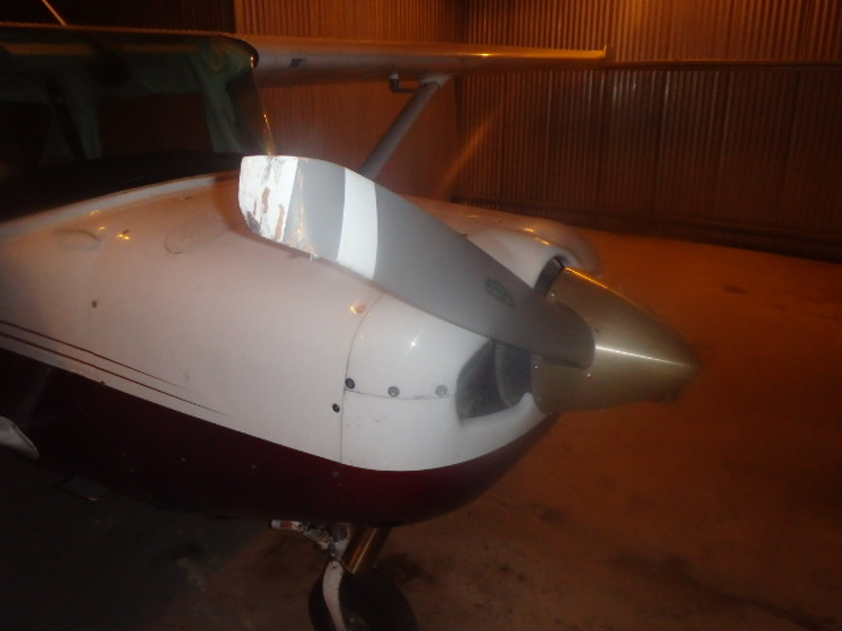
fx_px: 681
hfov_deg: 63.4
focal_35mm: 28
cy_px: 316
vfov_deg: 49.7
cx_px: 421
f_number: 3.9
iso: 800
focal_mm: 5
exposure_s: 1/30
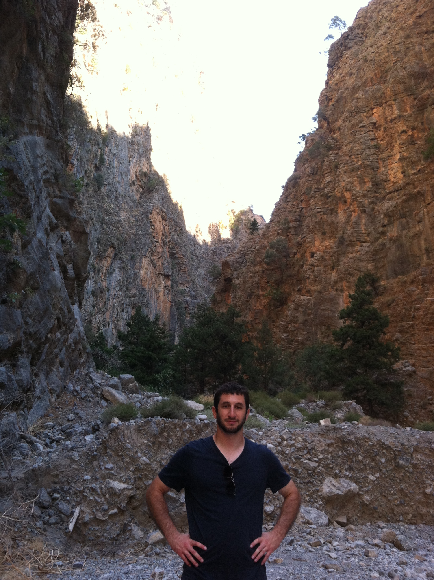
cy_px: 290
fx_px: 587
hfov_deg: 40.6
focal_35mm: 35
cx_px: 217
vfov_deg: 52.7
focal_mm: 3.85
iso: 100
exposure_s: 1/60
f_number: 2.8
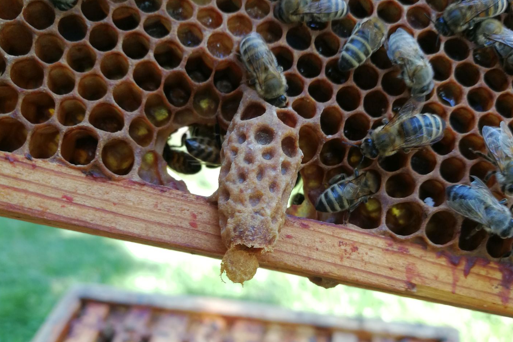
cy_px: 235
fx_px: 541
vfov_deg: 34.6
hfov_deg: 50.7
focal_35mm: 38
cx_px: 258
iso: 80
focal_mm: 3.95
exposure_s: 1/100
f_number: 2.2
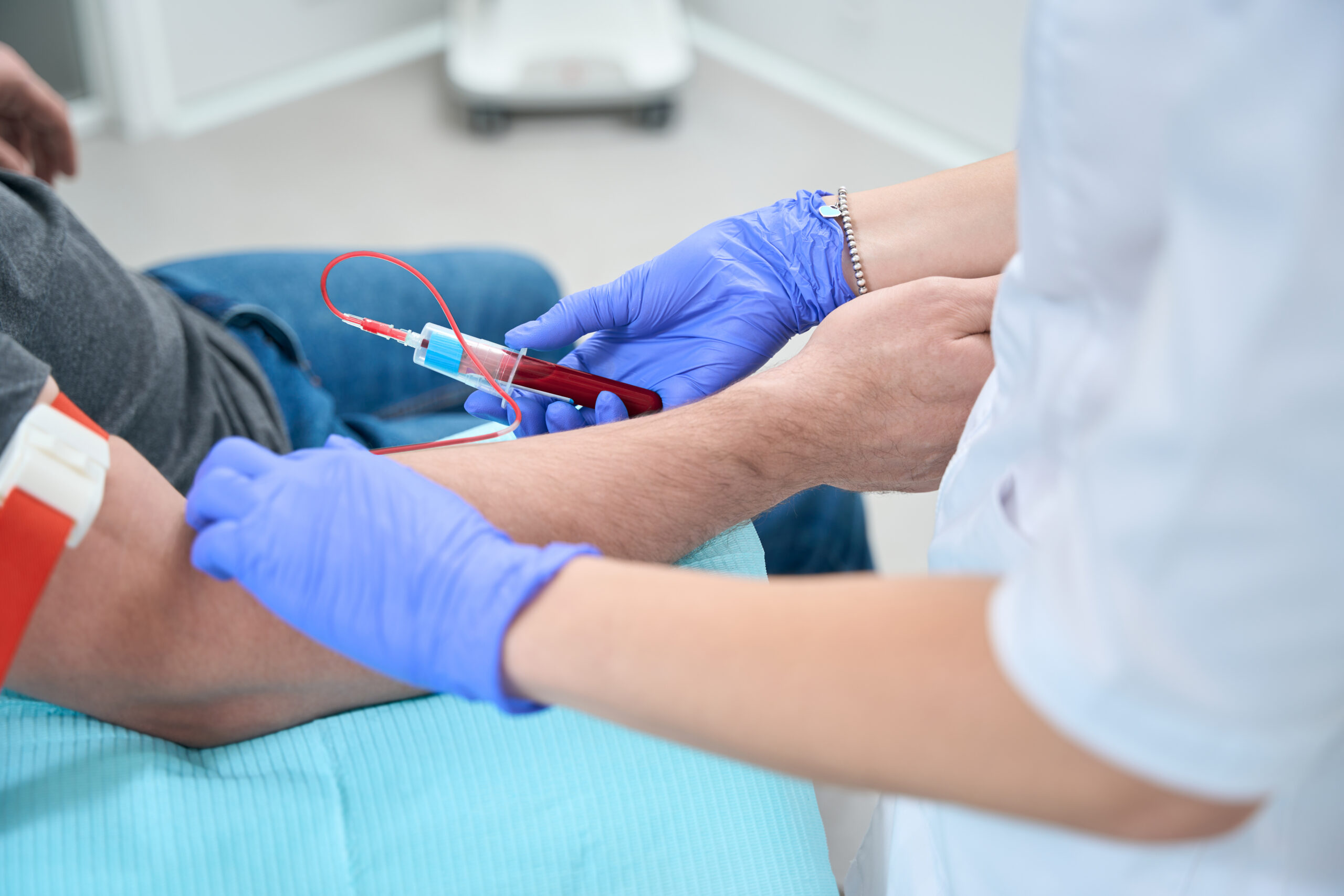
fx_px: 1807
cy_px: 448
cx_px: 672
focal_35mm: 48
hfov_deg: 40.8
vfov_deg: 27.9
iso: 100
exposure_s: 1/250
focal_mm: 48.4
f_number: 2.8
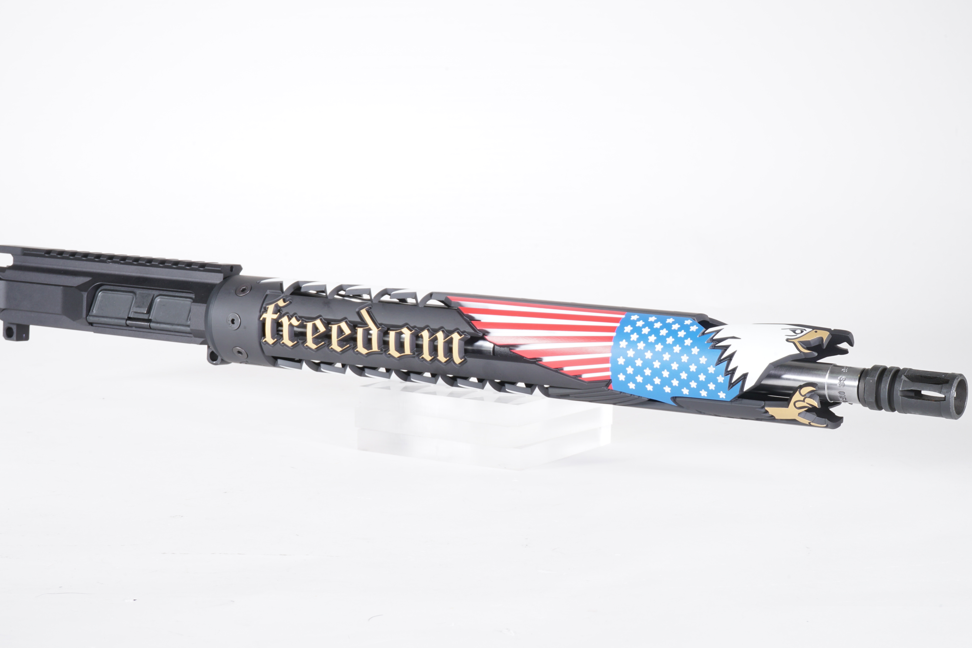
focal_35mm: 77
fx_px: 2079
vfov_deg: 17.7
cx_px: 483
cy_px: 333
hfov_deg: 26.3
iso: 200
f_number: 22
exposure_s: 1/2.5
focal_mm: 70
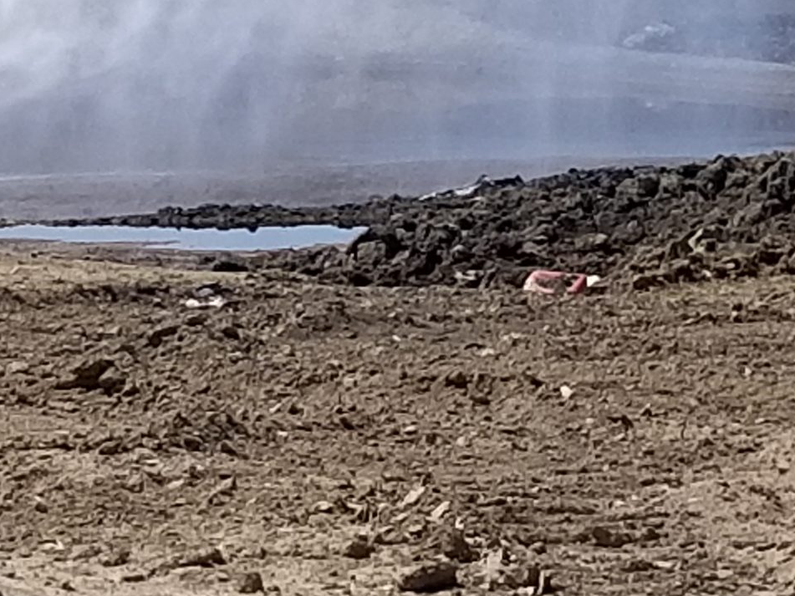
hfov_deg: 27.6
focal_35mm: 70
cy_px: 79
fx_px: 1607
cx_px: 251
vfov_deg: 20.6
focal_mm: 4.25
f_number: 1.7
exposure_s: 1/4098
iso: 50
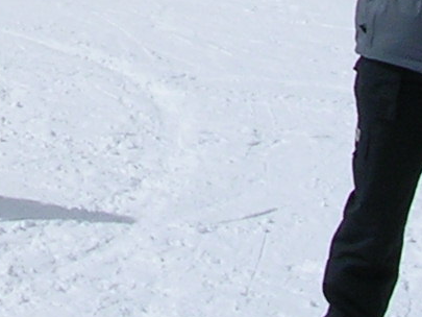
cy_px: -403
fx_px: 2341
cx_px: -116
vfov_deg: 7.3
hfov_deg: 10.1
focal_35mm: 192
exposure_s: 1/812
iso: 50
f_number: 5.6
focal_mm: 5.8
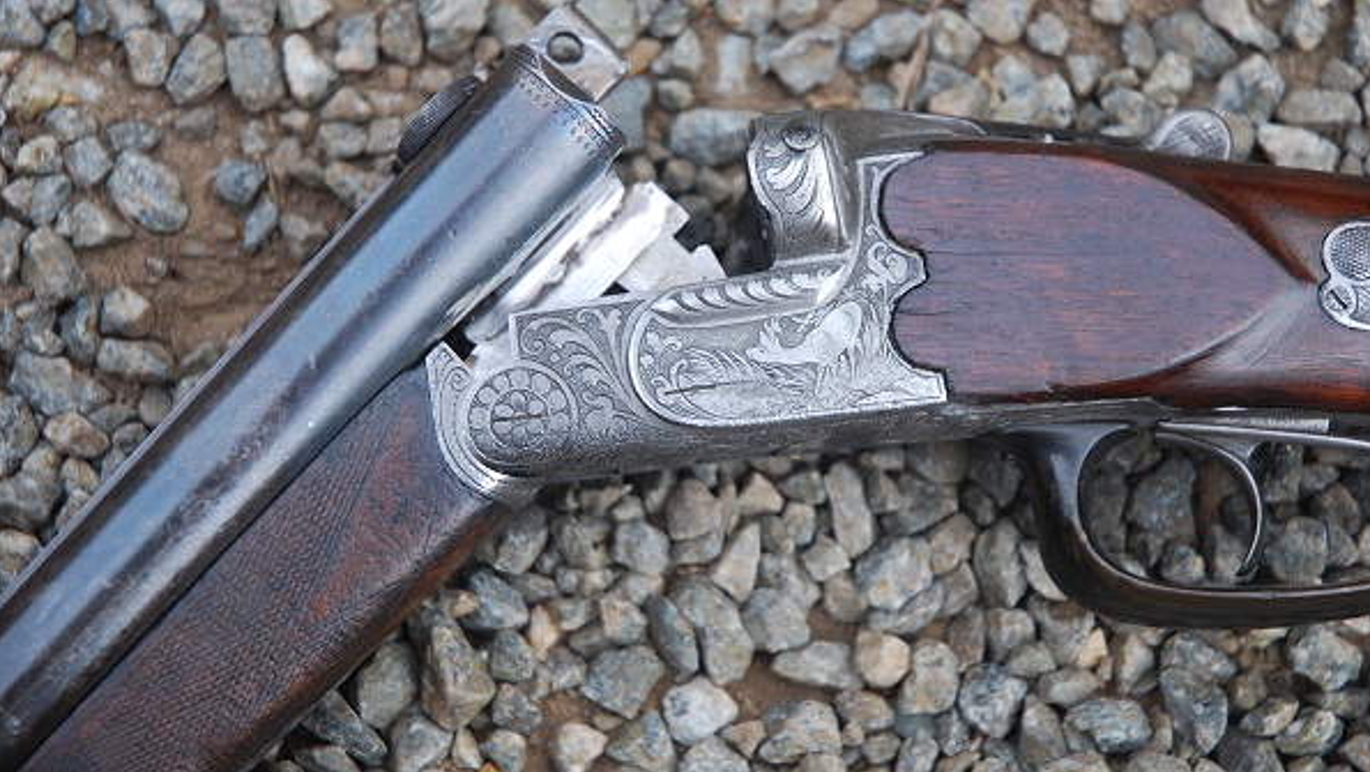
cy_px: 333
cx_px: 686
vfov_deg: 10.9
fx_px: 4033
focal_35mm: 111
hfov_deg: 19.3
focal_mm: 70
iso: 200
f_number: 4.5
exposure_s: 1/125
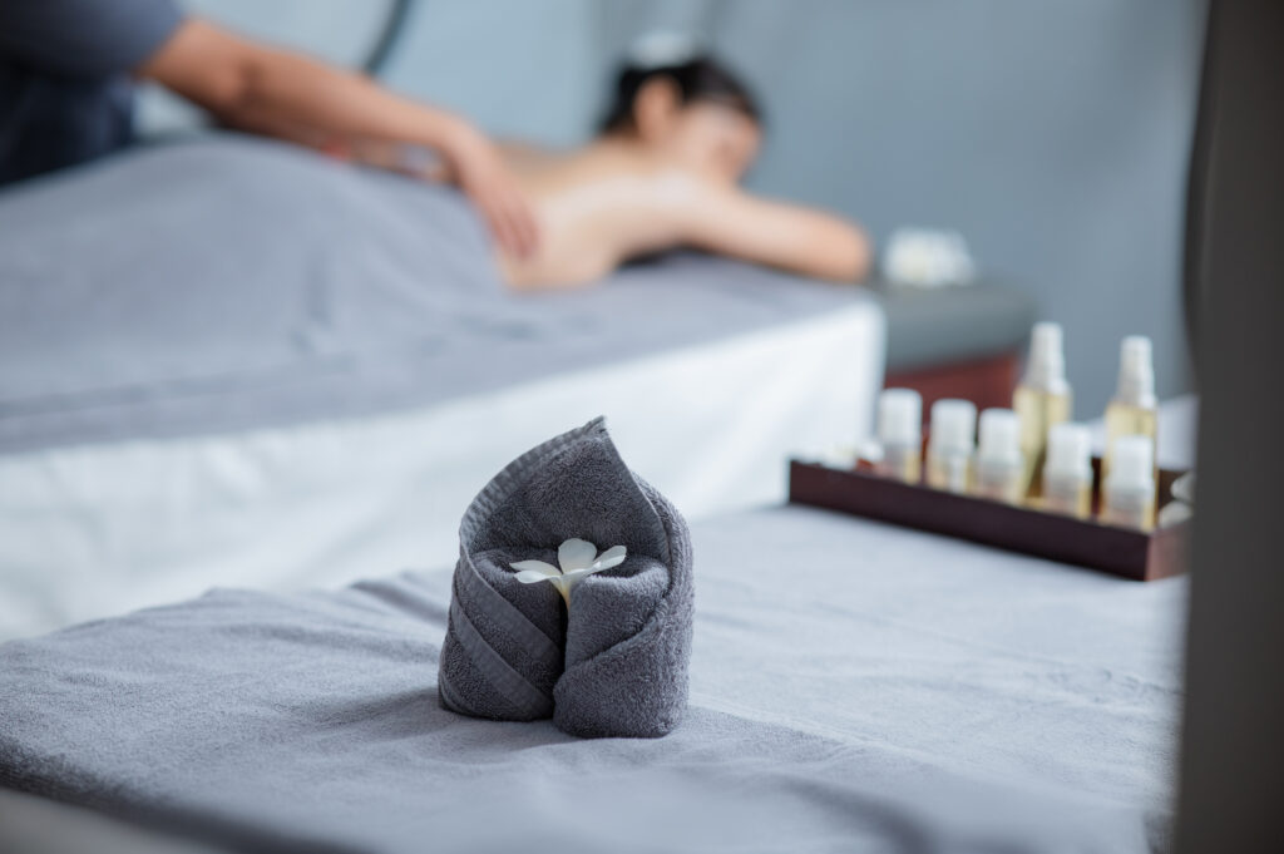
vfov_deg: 16.0
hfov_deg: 23.9
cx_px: 642
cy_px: 427
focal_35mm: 85
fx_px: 3029
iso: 250
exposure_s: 1/200
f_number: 2.2
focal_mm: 85
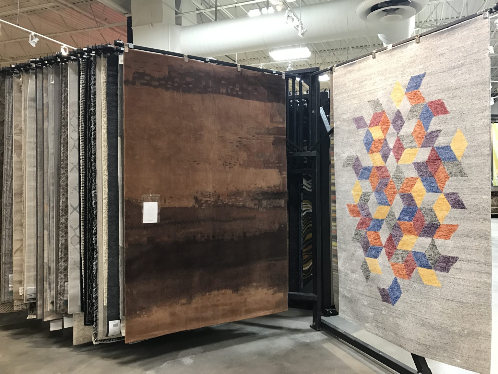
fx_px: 403
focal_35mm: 28
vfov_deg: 49.7
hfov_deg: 63.4
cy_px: 187
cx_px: 249
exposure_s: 1/15
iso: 40
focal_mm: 3.99
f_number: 1.8
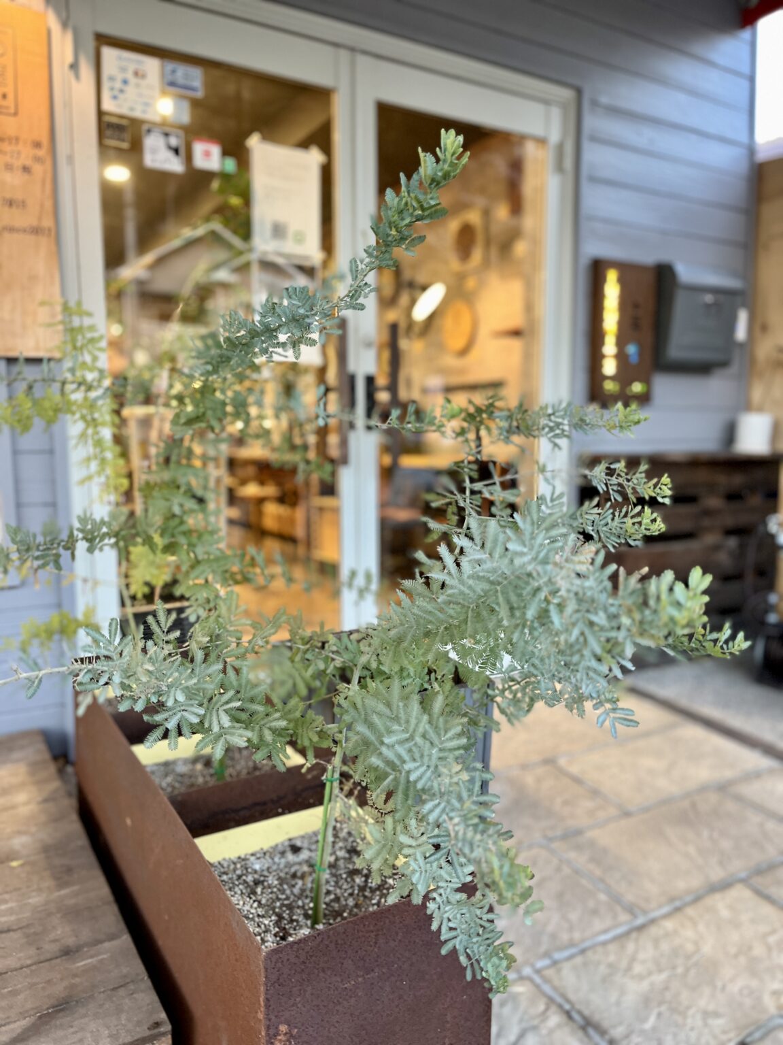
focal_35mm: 26
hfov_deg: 53.1
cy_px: 522
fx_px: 784
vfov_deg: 67.3
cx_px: 392
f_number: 1.6
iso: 200
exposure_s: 1/60
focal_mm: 5.1
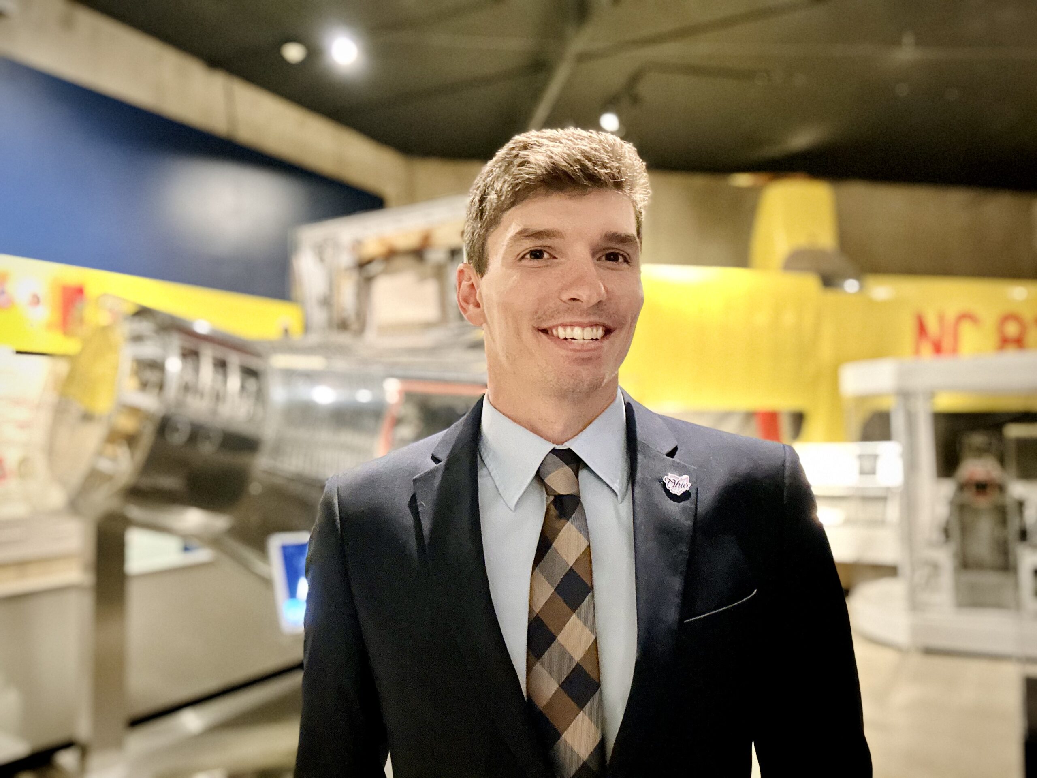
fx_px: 899
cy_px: 389
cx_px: 518
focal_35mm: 30
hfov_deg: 60.0
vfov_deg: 46.8
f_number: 1.9
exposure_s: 1/17
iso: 640
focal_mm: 2.69
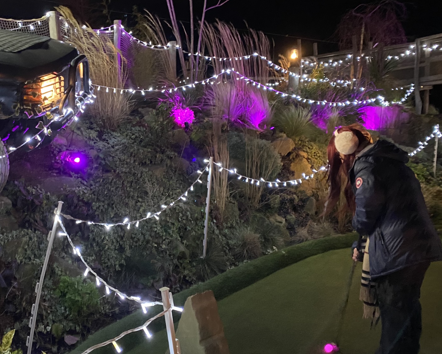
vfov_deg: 40.0
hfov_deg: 48.1
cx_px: 141
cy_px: 151
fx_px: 484
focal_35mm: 37
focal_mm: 4.25
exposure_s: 1/25
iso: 640
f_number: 1.8
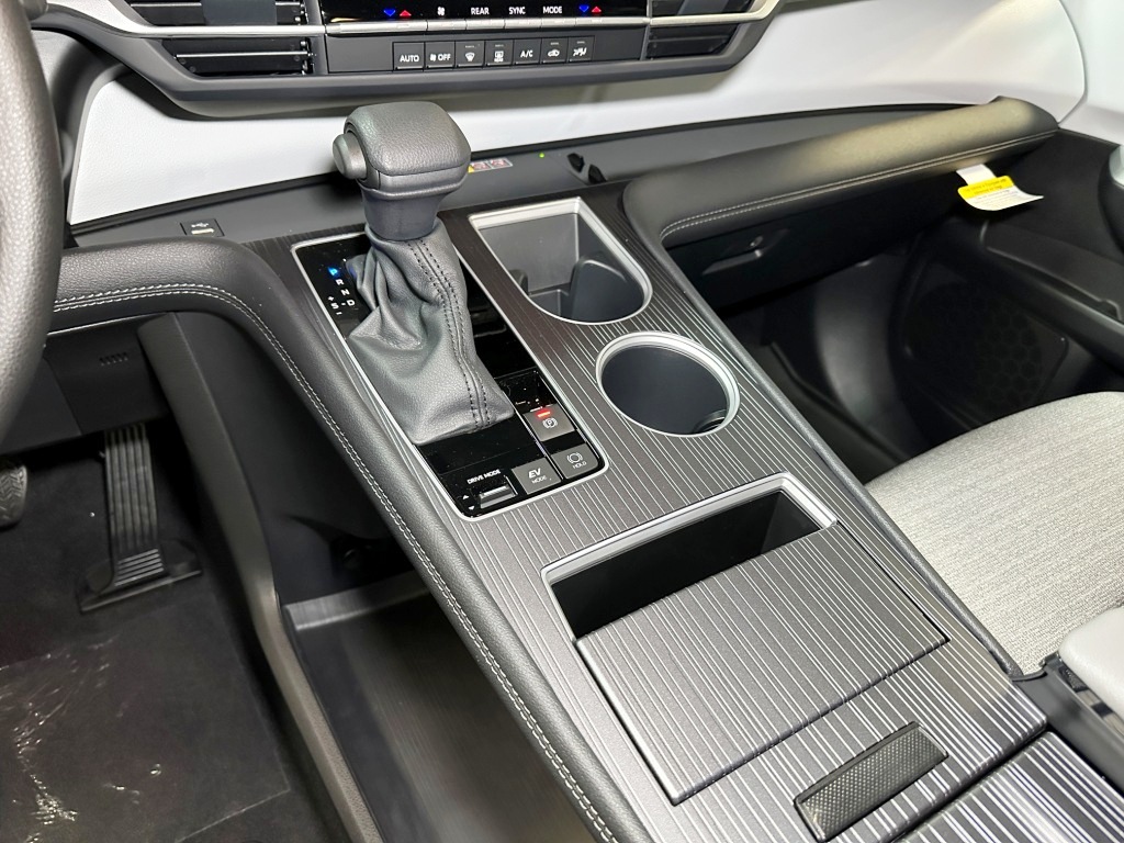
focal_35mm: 24
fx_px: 779
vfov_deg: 56.8
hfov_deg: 71.6
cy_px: 422
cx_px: 562
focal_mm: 6.86
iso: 800
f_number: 1.78
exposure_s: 1/40
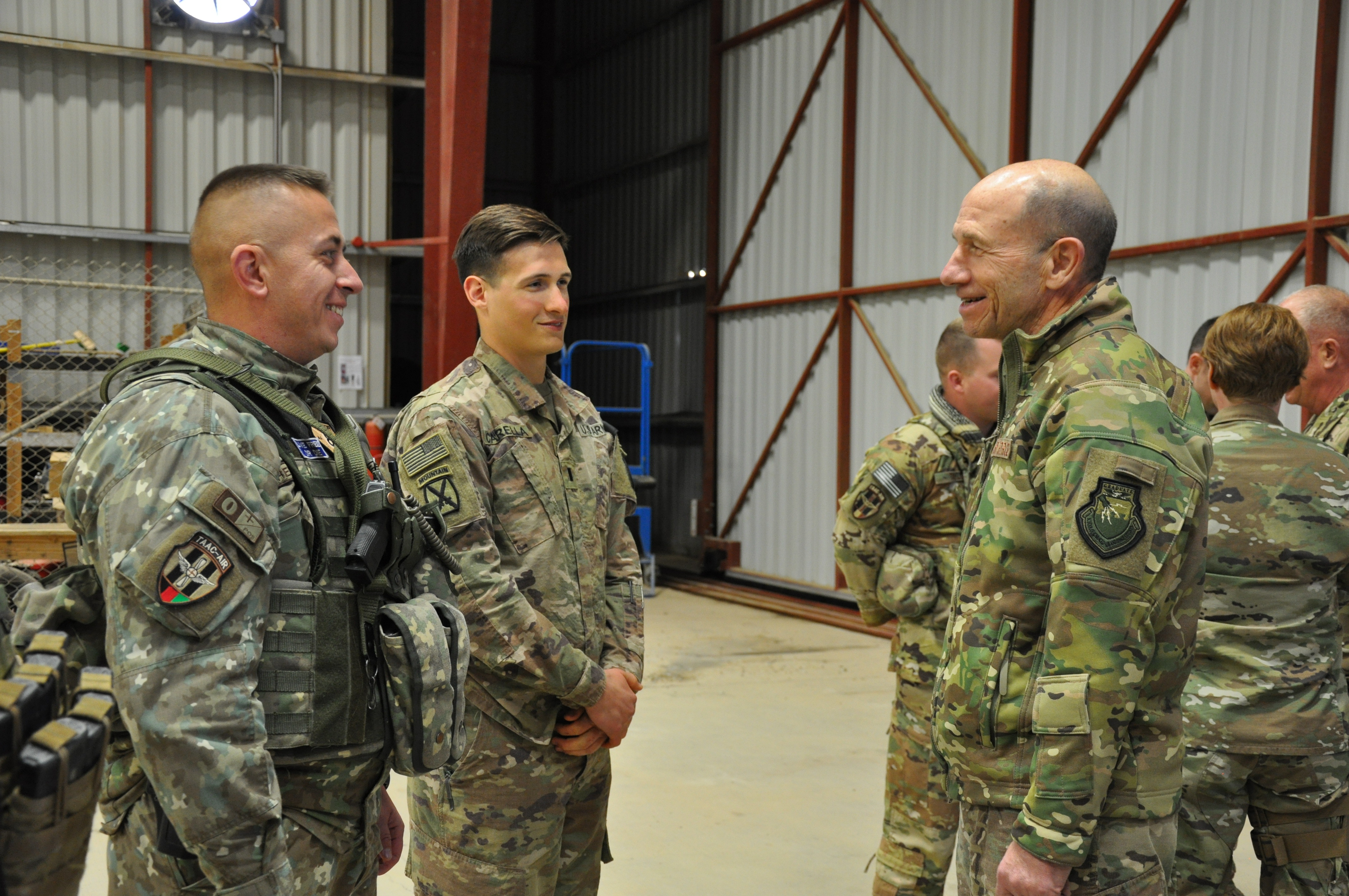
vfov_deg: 28.0
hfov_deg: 41.2
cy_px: 448
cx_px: 674
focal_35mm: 48
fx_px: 1796
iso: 800
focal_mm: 32
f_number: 4.2
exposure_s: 1/40
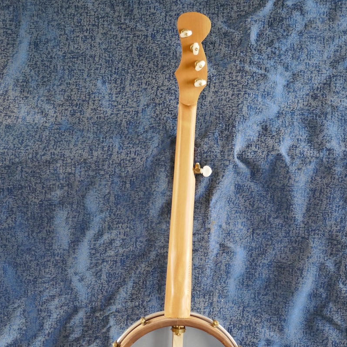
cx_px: 174
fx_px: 714
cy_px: 232
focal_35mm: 63
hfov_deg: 27.3
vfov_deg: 27.1
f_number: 4
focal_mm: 17.8
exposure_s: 1/80
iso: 1250
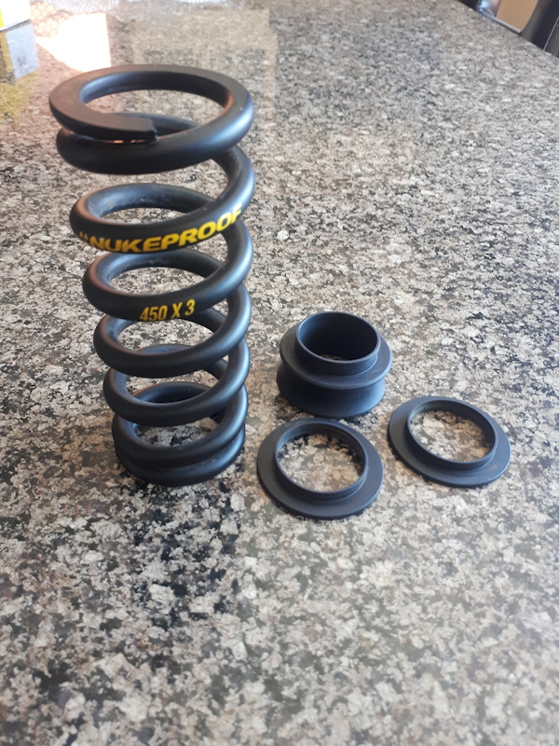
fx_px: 581
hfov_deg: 51.4
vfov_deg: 65.3
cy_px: 373
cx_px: 280
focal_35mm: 27
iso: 160
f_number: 1.9
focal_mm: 3.6
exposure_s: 1/25
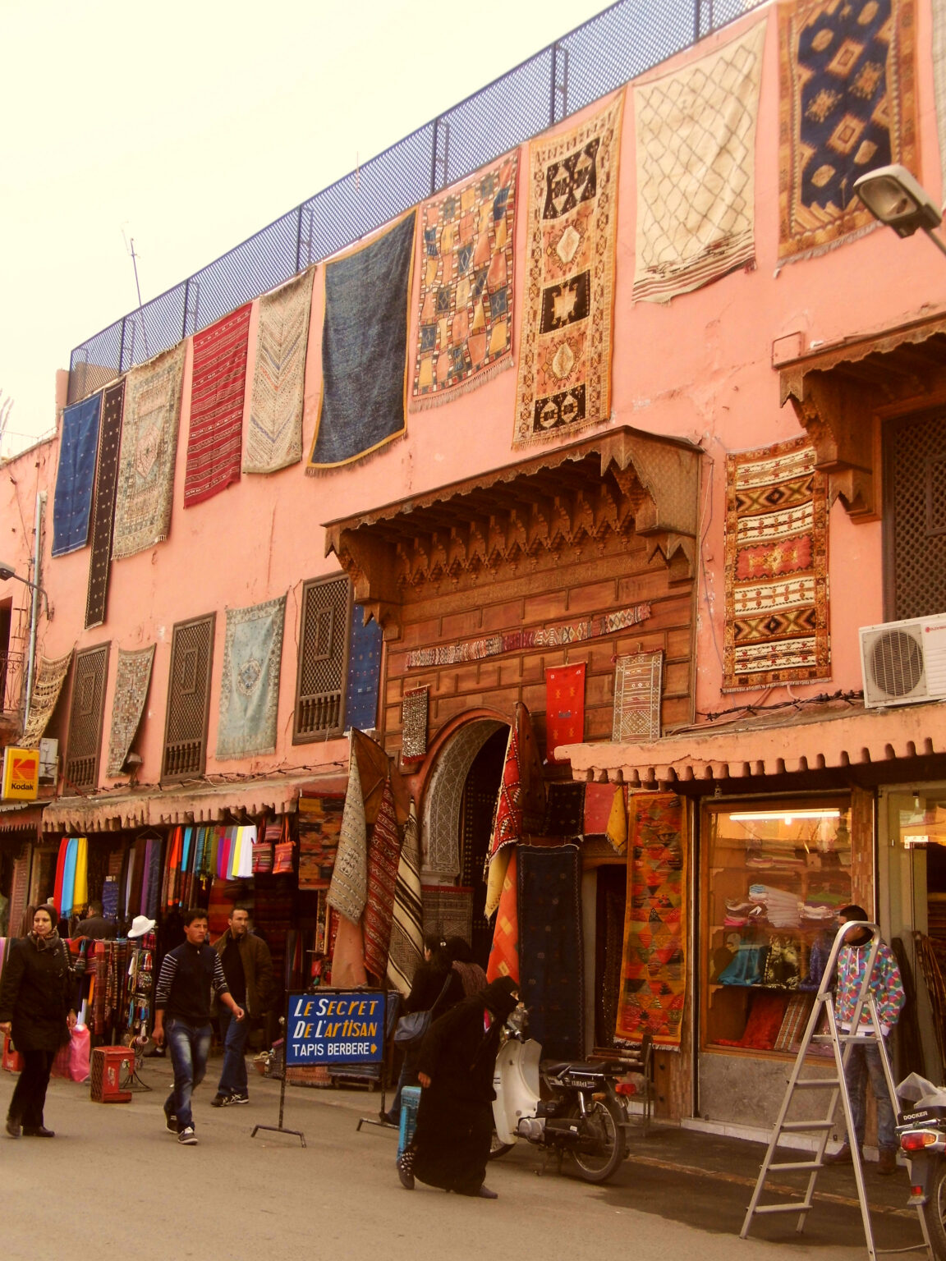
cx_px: 473
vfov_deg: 43.9
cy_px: 630
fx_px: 1567
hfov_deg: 33.6
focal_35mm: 43
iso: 100
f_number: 3.5
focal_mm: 7.7
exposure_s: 1/200
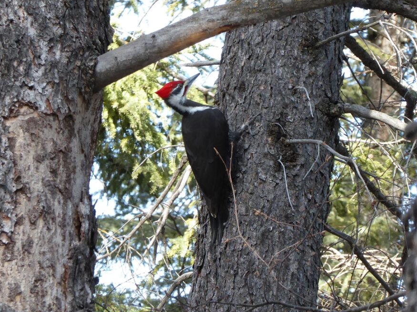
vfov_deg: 4.0
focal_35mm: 373
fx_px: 4493
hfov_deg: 5.3
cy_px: 160
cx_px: 188
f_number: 5.8
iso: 500
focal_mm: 53.8
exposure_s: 1/160
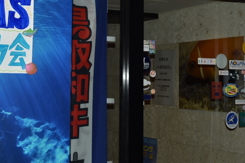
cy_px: 15
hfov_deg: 26.6
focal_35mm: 76
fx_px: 517
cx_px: 110
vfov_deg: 17.7
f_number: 5
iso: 160
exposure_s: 1/250
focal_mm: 26
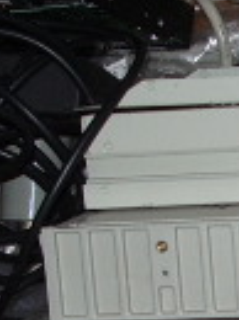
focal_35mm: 202
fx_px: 1866
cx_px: 434
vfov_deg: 9.7
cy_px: 335
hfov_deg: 7.1
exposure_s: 1/50
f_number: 2.8
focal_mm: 6.8
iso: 50
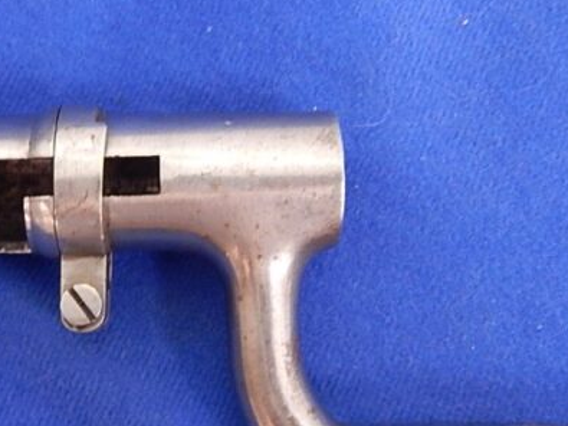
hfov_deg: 33.6
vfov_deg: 25.6
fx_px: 935
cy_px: 197
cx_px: 213
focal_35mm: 57
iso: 400
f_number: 3
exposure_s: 1/13
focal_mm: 4
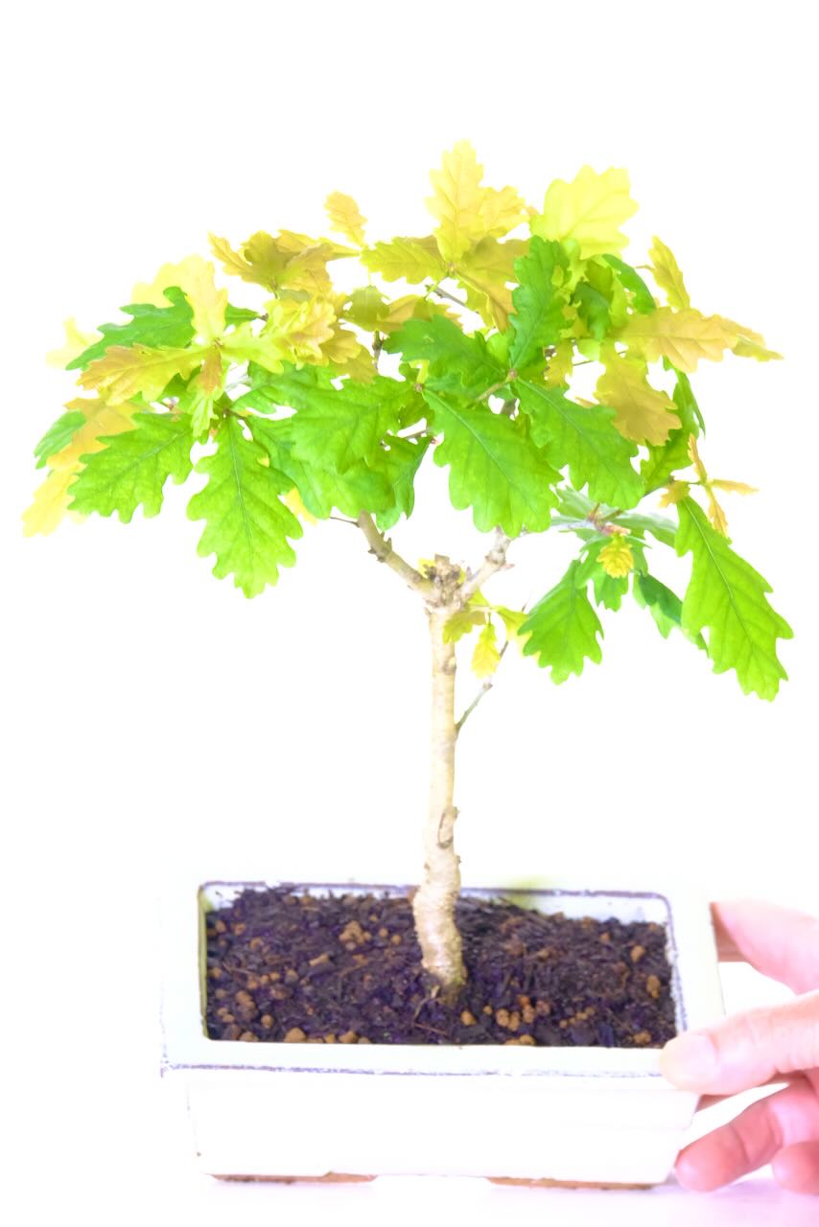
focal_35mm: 183
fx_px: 6241
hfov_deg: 7.5
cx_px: 410
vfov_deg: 11.2
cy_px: 614
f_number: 10
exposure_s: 1/15
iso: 4000
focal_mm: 121.8
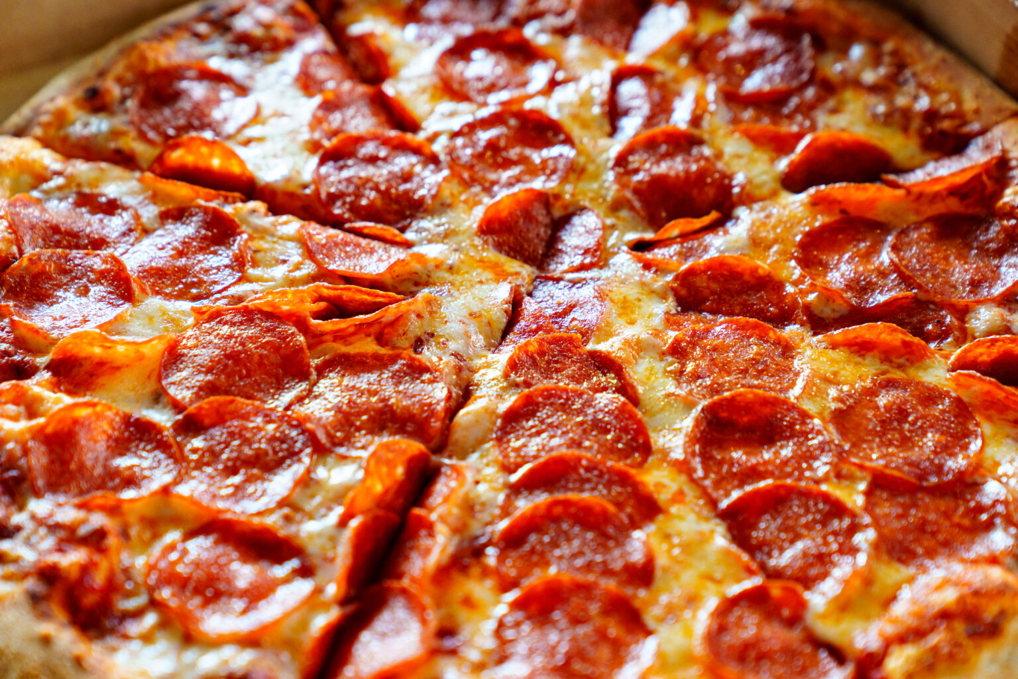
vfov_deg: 19.5
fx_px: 1979
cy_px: 340
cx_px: 509
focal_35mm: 70
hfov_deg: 28.8
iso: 2500
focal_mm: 70
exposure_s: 1/250
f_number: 4.5
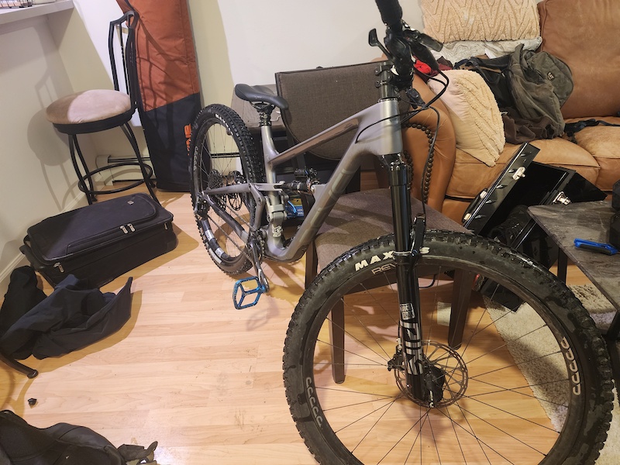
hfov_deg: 73.9
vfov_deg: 58.9
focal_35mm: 23
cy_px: 232
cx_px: 310
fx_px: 412
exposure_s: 1/40
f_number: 1.8
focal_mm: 6.4
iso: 500
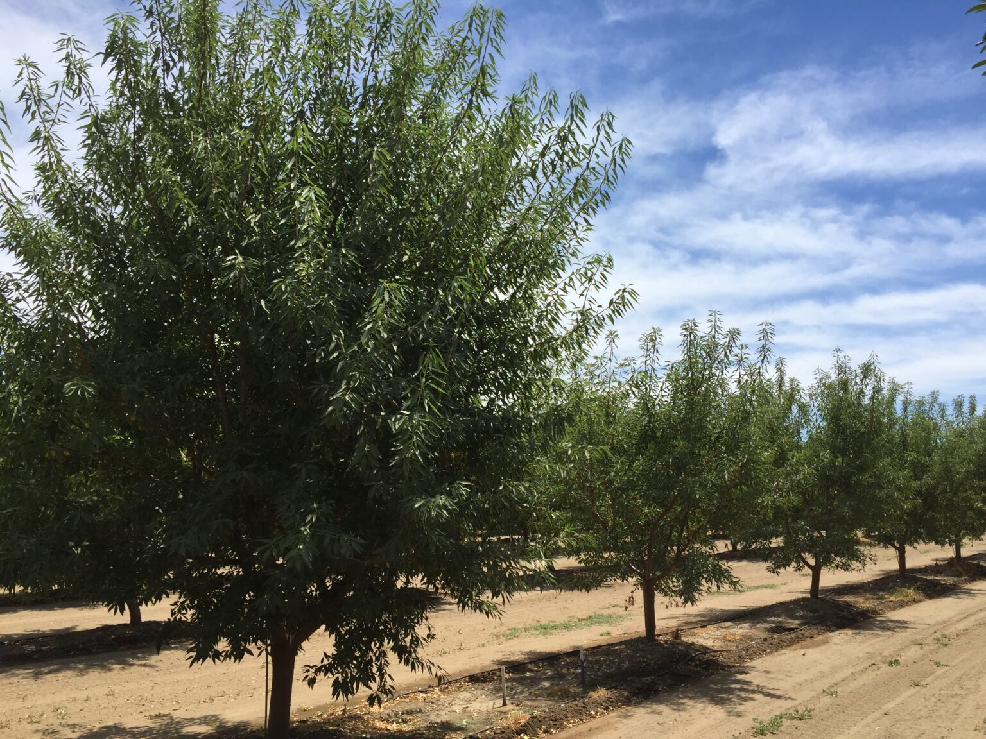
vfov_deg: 48.2
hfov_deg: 61.7
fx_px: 826
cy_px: 370
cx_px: 493
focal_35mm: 29
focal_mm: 4.15
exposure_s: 1/1980
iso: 32
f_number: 2.2
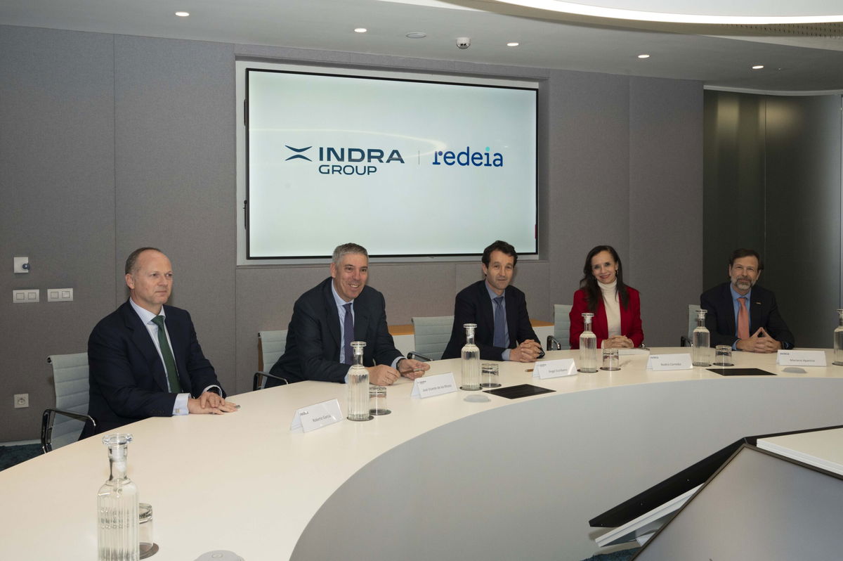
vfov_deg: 40.5
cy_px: 280
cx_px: 422
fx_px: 760
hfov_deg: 58.0
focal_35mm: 32
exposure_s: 1/100
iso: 1250
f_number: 11
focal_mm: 32.5
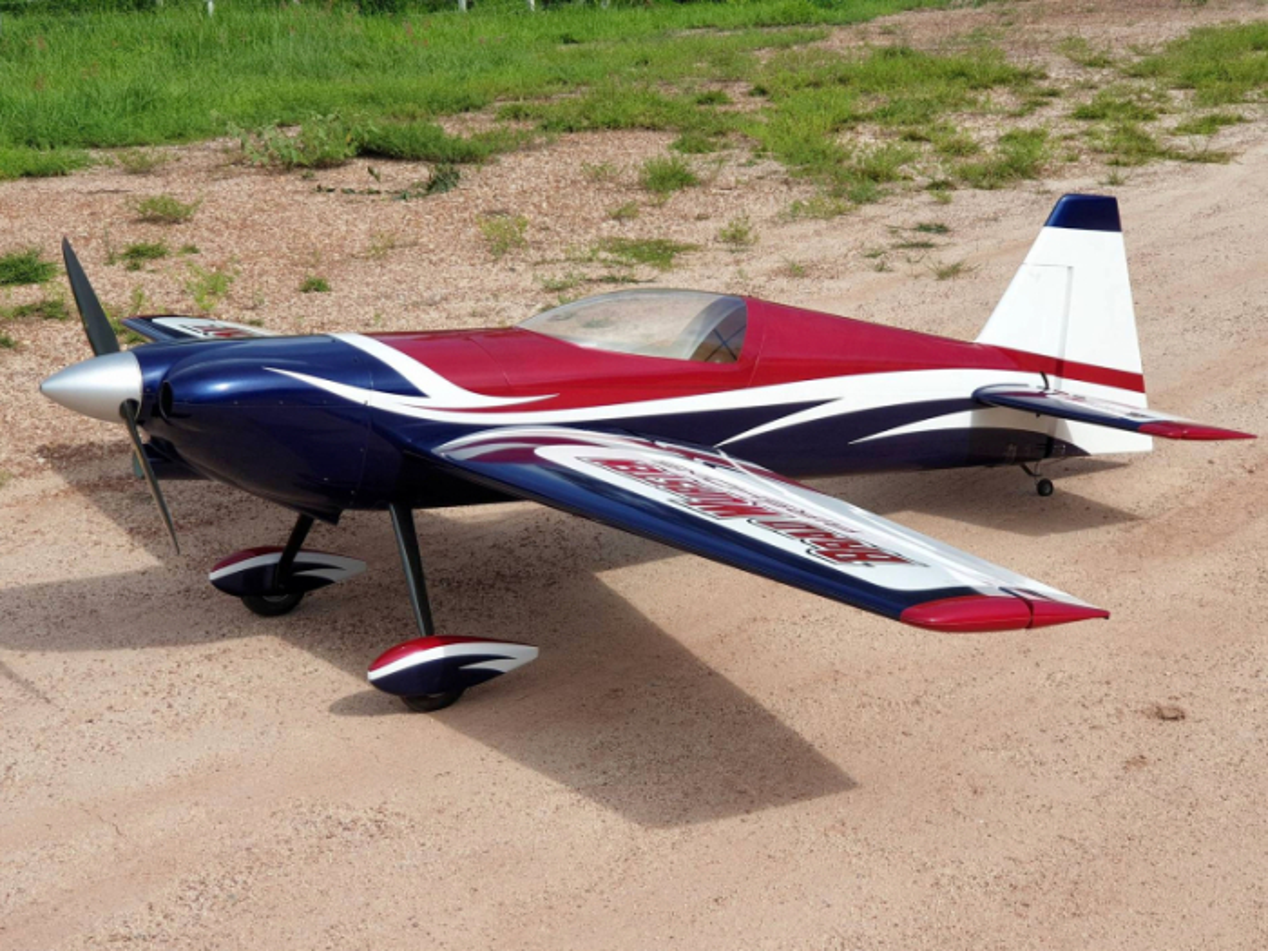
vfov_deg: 28.0
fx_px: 1905
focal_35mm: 52
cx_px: 634
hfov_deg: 36.8
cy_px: 476
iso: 100
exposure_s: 1/738
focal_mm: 6
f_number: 2.4
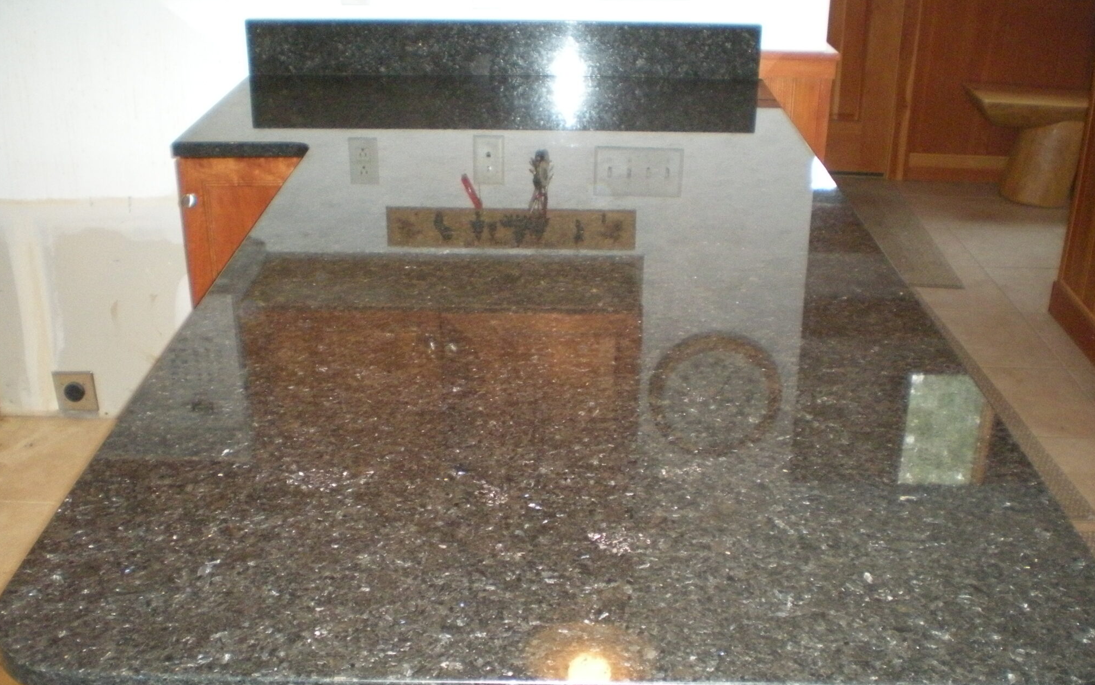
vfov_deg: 31.2
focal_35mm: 41
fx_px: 1224
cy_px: 395
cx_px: 543
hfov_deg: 48.2
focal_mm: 6.3
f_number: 3.1
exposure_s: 1/60
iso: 512
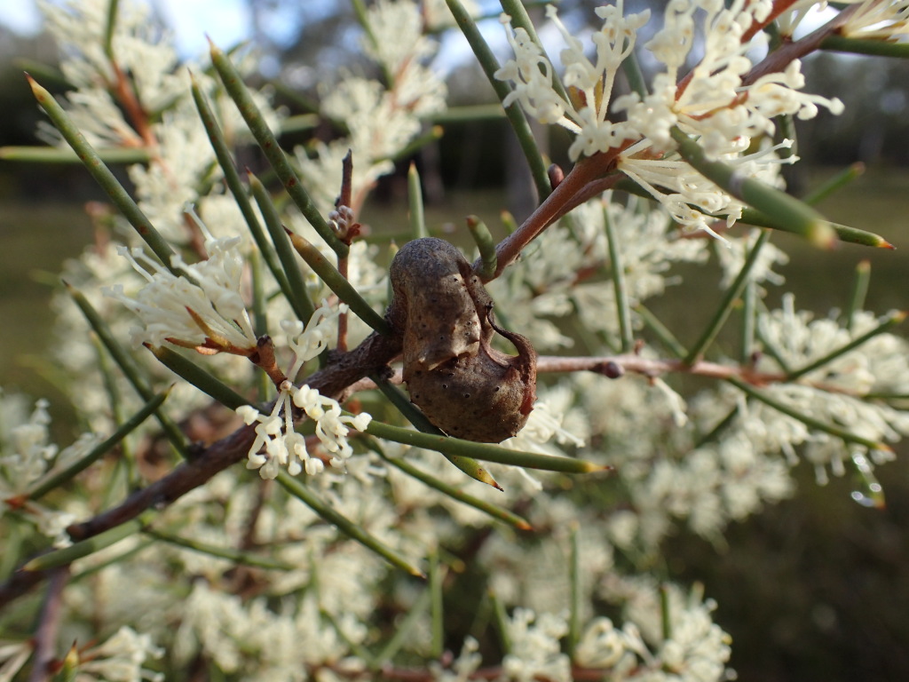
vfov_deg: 46.8
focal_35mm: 30
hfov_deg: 60.0
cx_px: 454
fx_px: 788
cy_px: 341
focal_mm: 5.5
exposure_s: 1/400
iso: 100
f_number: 3.2
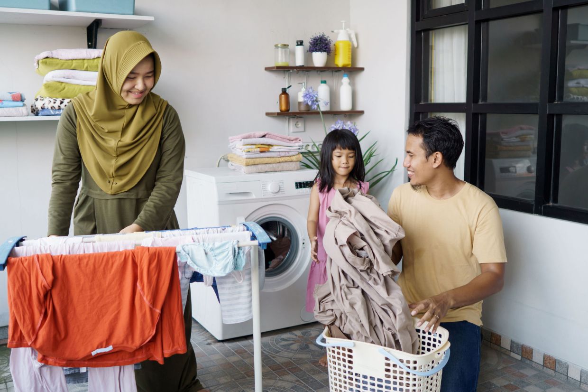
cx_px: 294
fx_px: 612
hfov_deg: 51.3
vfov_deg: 35.5
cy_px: 196
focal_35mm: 38
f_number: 2
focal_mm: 25
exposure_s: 1/500
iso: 100
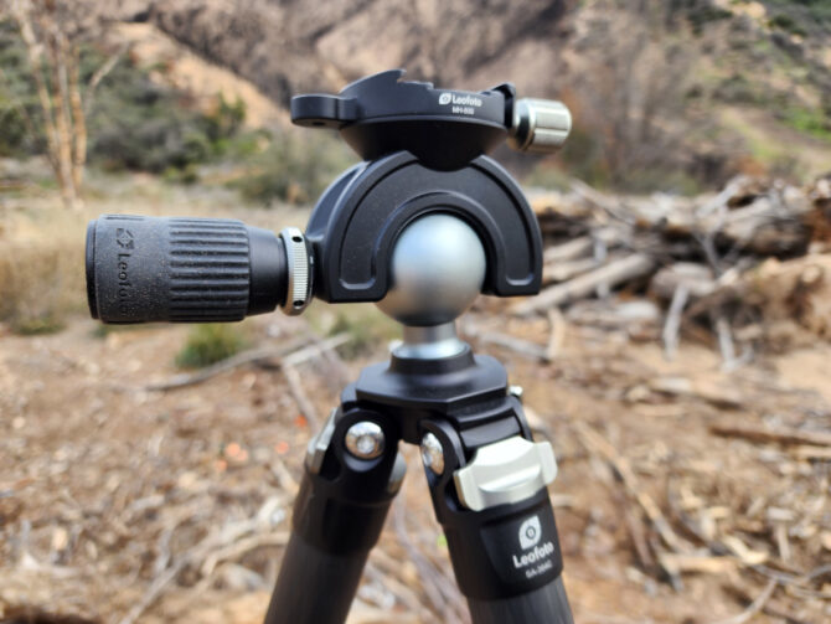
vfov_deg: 58.9
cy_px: 312
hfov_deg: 73.9
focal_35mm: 23
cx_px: 416
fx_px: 552
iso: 12
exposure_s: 1/204
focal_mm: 6.4
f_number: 1.8
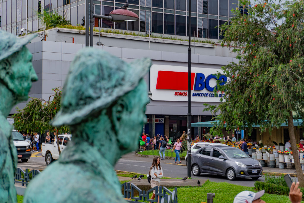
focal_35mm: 70
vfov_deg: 19.3
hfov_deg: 28.6
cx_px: 152
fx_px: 595
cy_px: 102
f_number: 5.6
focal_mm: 47
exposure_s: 1/125
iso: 100
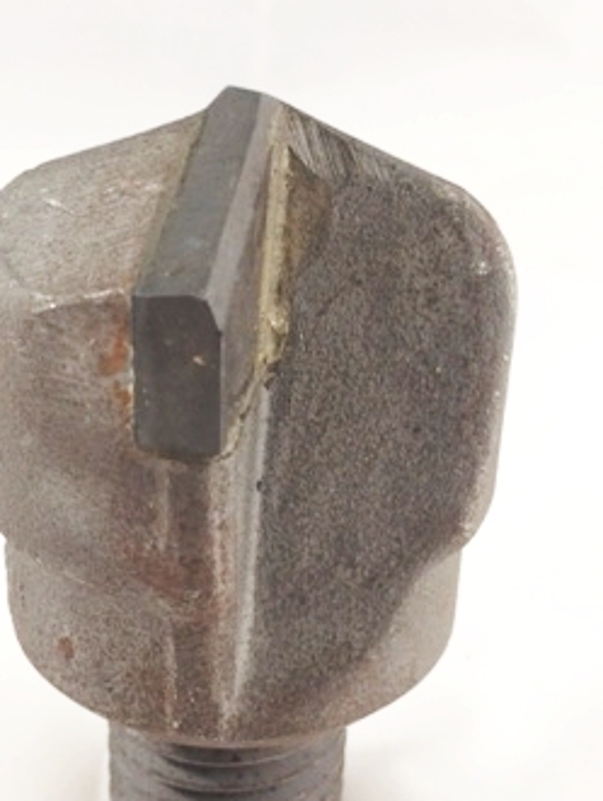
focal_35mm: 56
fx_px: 1298
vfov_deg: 34.3
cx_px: 240
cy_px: 431
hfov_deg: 26.1
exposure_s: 1/60
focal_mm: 4.15
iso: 40
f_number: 2.2
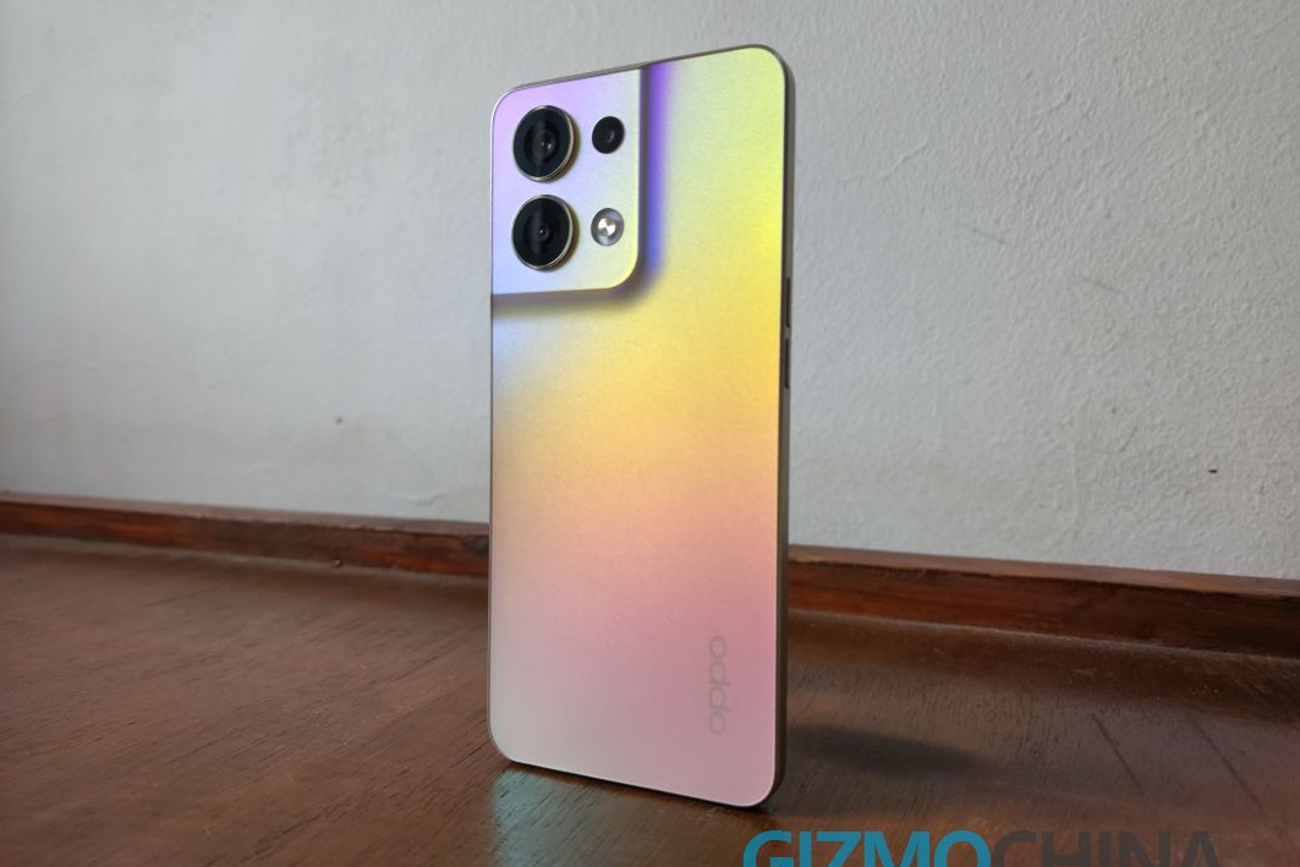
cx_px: 650
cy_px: 461
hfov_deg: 73.7
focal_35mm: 24
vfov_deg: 53.1
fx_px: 867
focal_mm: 6.4
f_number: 1.8
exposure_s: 1/60
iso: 25
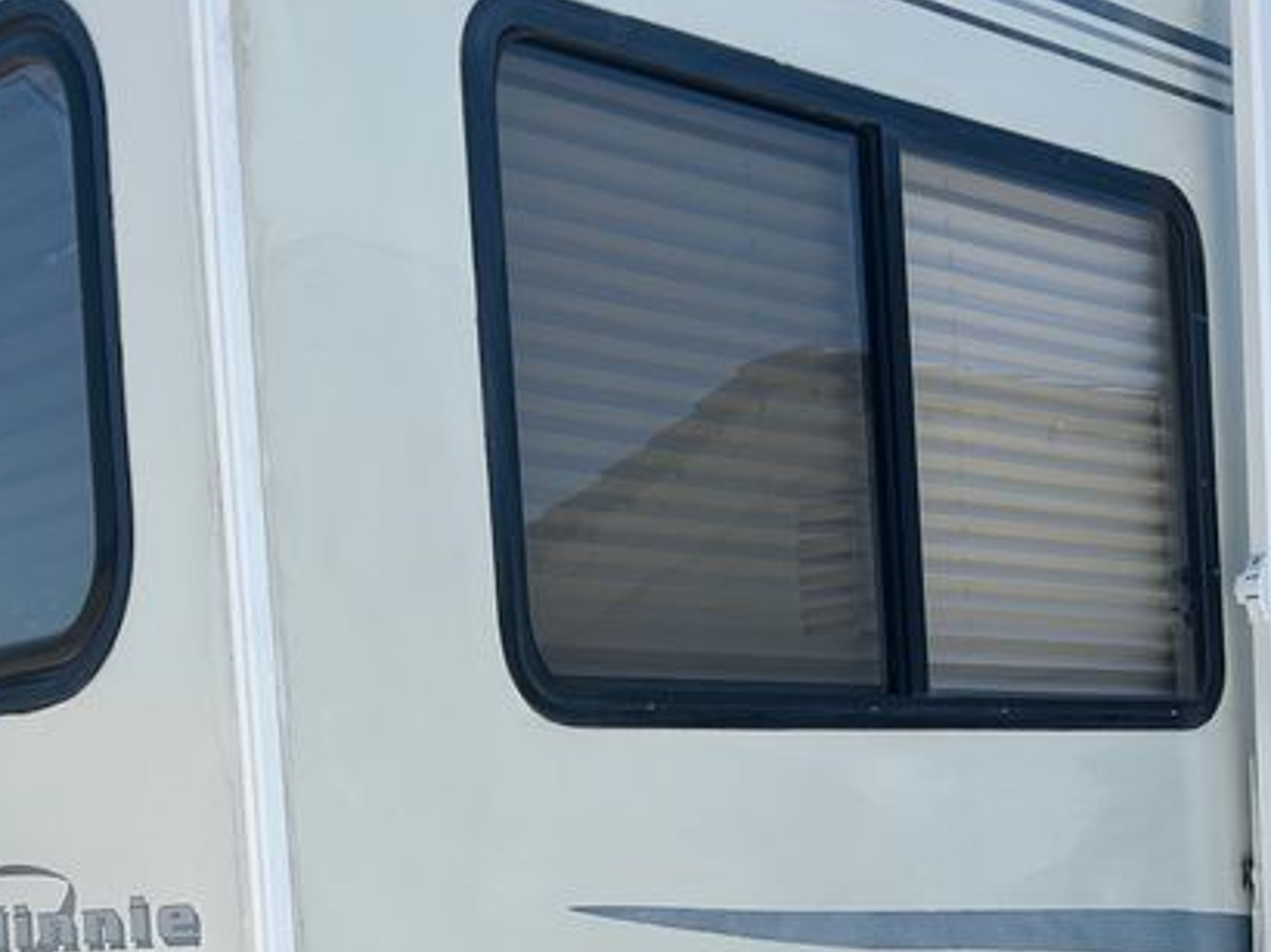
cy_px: 909
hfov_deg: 29.8
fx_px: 2385
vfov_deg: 21.9
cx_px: 651
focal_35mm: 65
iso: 50
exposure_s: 1/2994
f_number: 1.5
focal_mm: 5.7
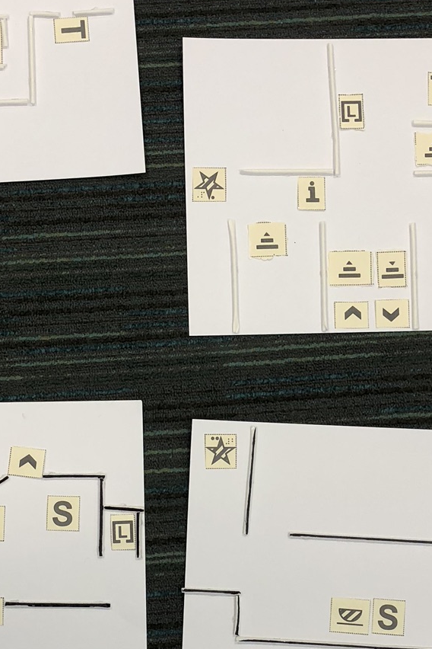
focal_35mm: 70
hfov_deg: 19.4
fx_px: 1260
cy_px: 454
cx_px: 191
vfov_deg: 28.6
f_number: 1.8
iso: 25
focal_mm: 4
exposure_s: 1/33
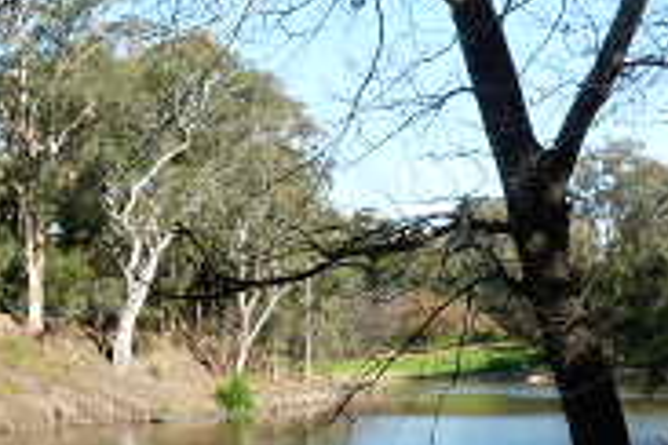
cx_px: 40
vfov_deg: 14.0
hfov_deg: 20.3
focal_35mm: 98
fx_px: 1818
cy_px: 190
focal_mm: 4.8
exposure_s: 1/200
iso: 100
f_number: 5
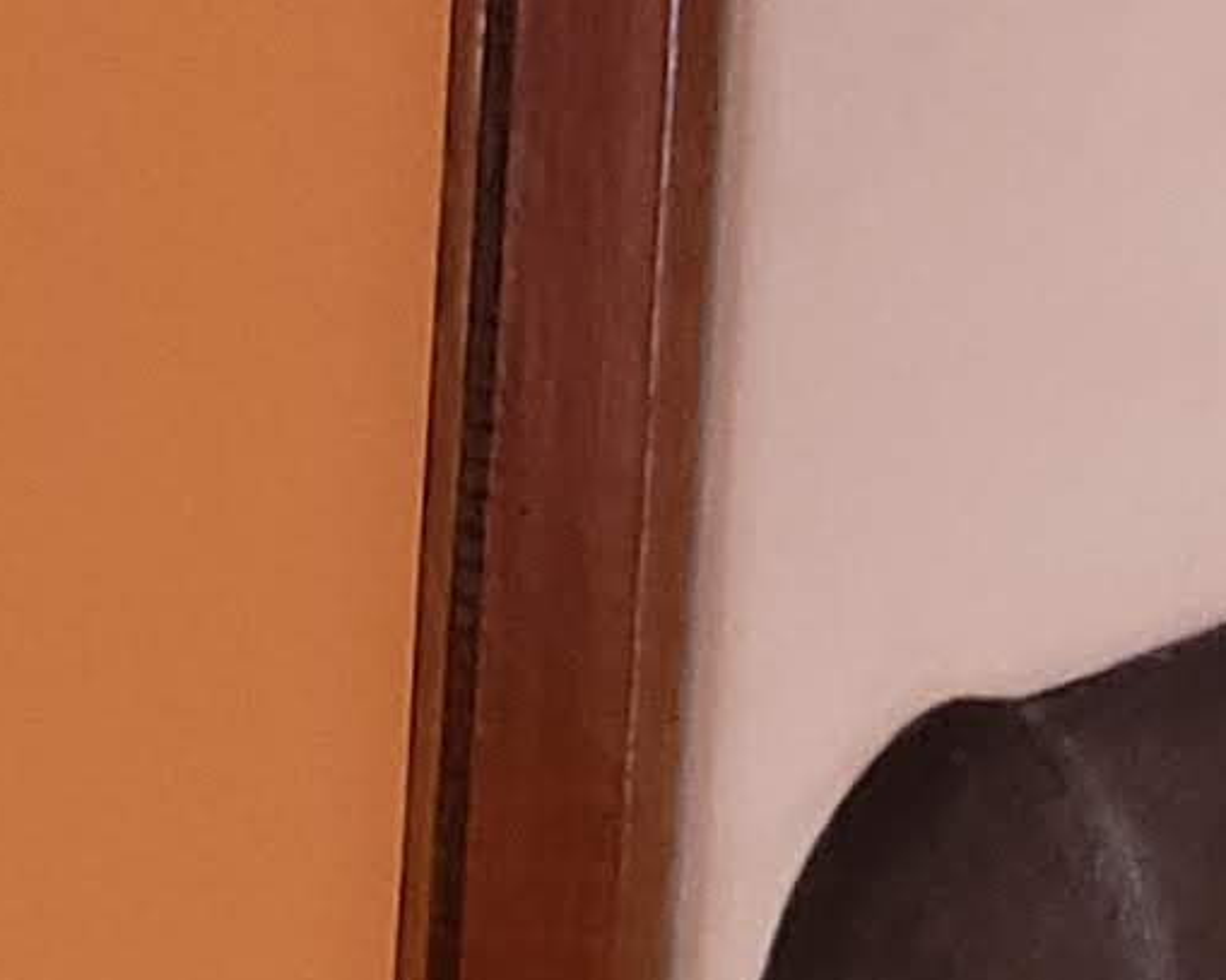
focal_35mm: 201
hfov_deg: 7.6
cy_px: -140
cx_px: 4437
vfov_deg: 7.6
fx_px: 7292
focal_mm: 4.3
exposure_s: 1/30
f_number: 1.5
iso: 250
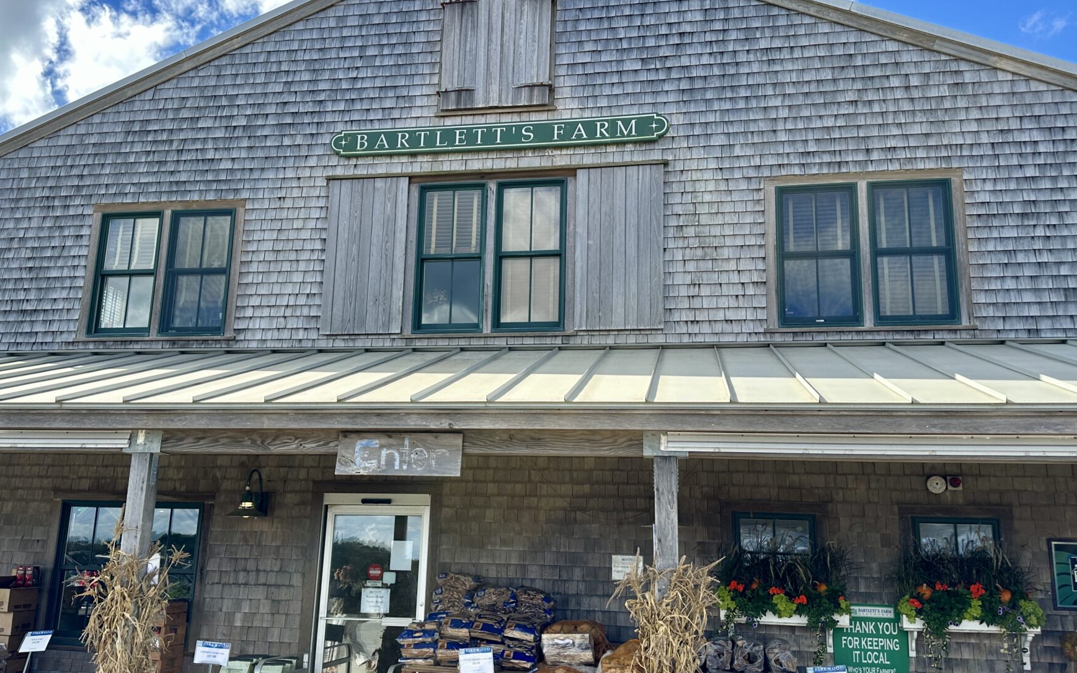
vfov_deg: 41.8
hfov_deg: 62.9
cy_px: 356
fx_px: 880
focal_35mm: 30
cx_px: 509
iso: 80
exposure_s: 1/1845
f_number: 1.78
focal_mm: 6.86
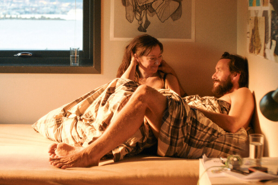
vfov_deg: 37.8
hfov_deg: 54.4
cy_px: 92
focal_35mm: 35
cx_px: 139
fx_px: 270
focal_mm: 35
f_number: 2.8
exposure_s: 1/125
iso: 1600
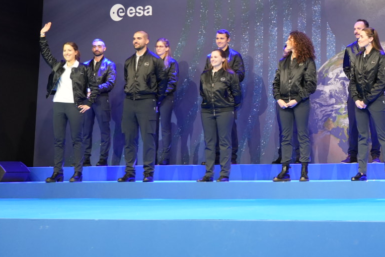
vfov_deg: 18.5
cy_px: 42
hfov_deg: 26.3
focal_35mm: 73
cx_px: 380
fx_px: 781
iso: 3200
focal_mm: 35
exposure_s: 1/100
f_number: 4
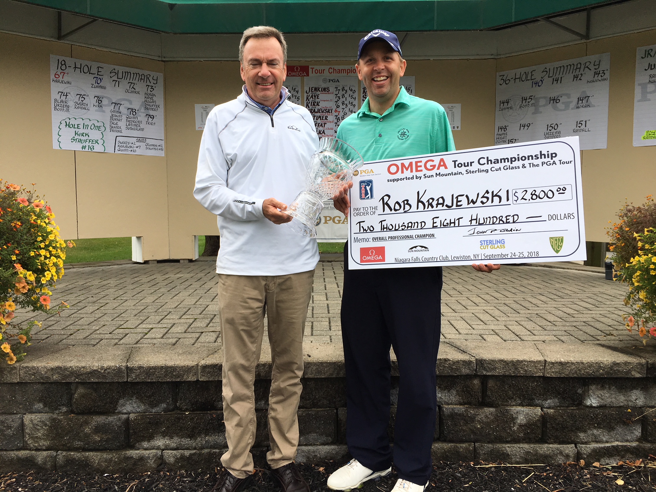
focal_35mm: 29
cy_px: 246
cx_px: 328
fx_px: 550
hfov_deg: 61.7
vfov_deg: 48.2
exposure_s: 1/379
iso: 25
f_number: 2.2
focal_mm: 4.15
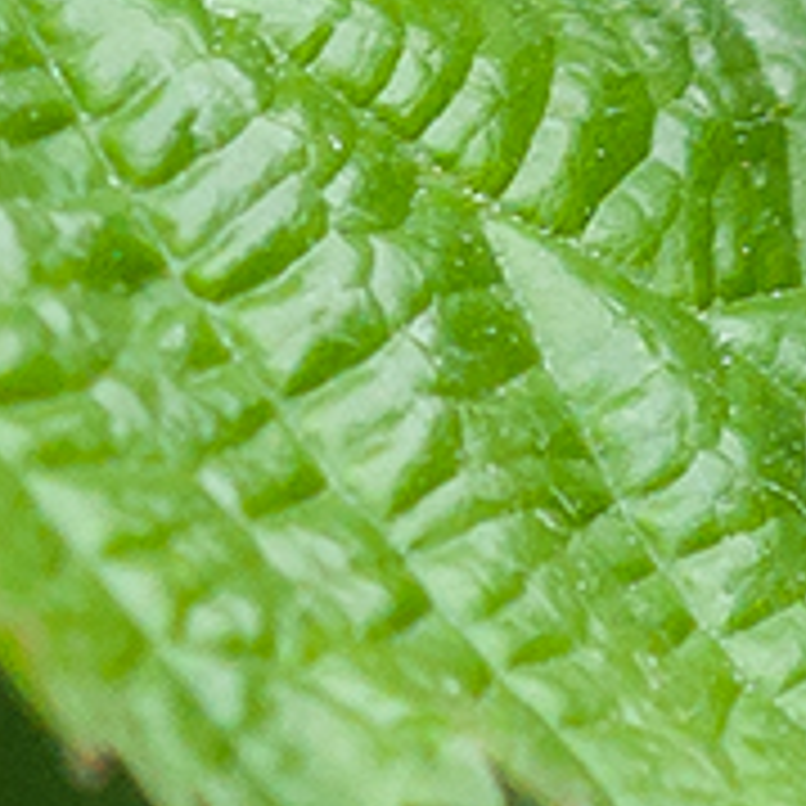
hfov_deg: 1.2
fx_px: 37618
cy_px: -1090
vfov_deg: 1.2
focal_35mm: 1428
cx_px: -266
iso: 800
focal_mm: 200
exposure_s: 1/400
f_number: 6.3
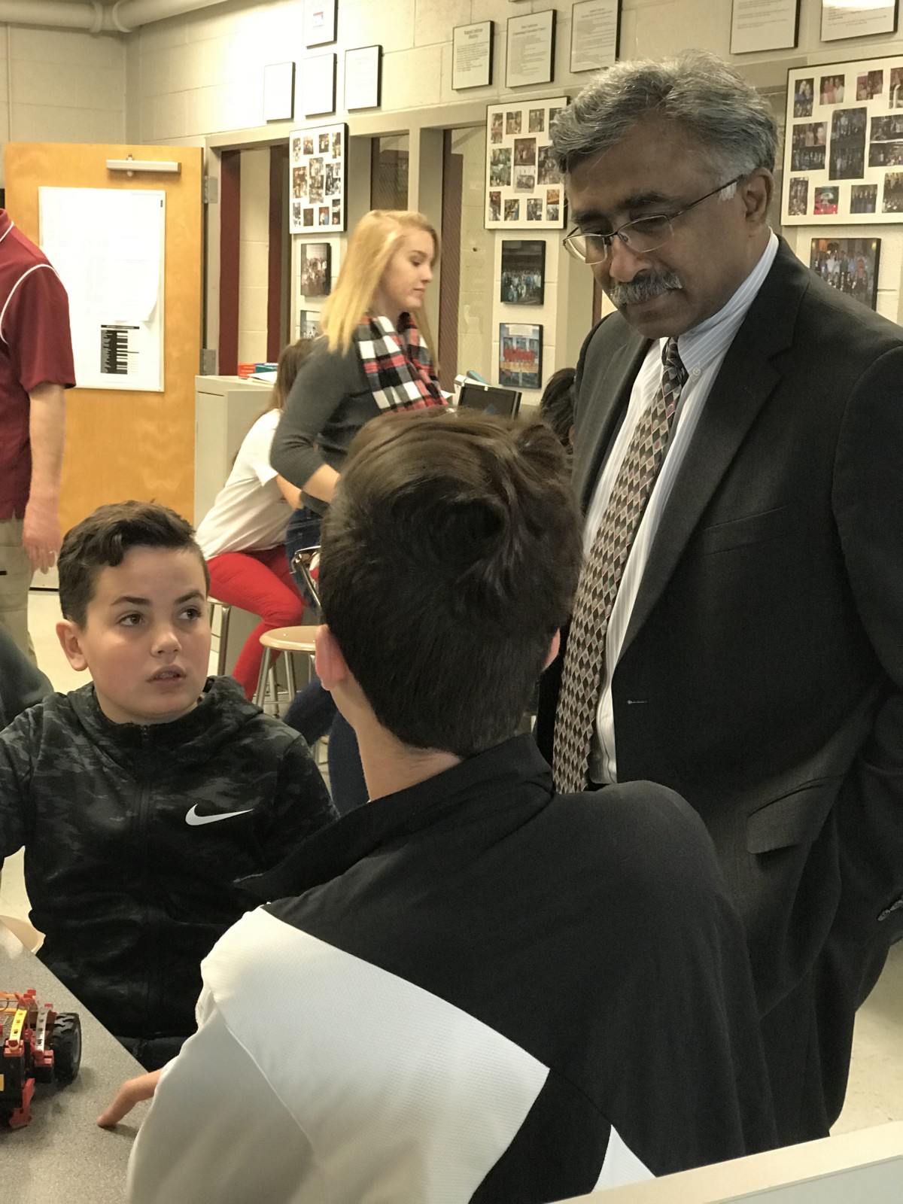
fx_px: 1983
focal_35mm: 57
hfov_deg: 25.7
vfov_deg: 33.8
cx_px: 452
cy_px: 602
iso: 400
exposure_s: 1/60
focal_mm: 6.6
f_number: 2.8
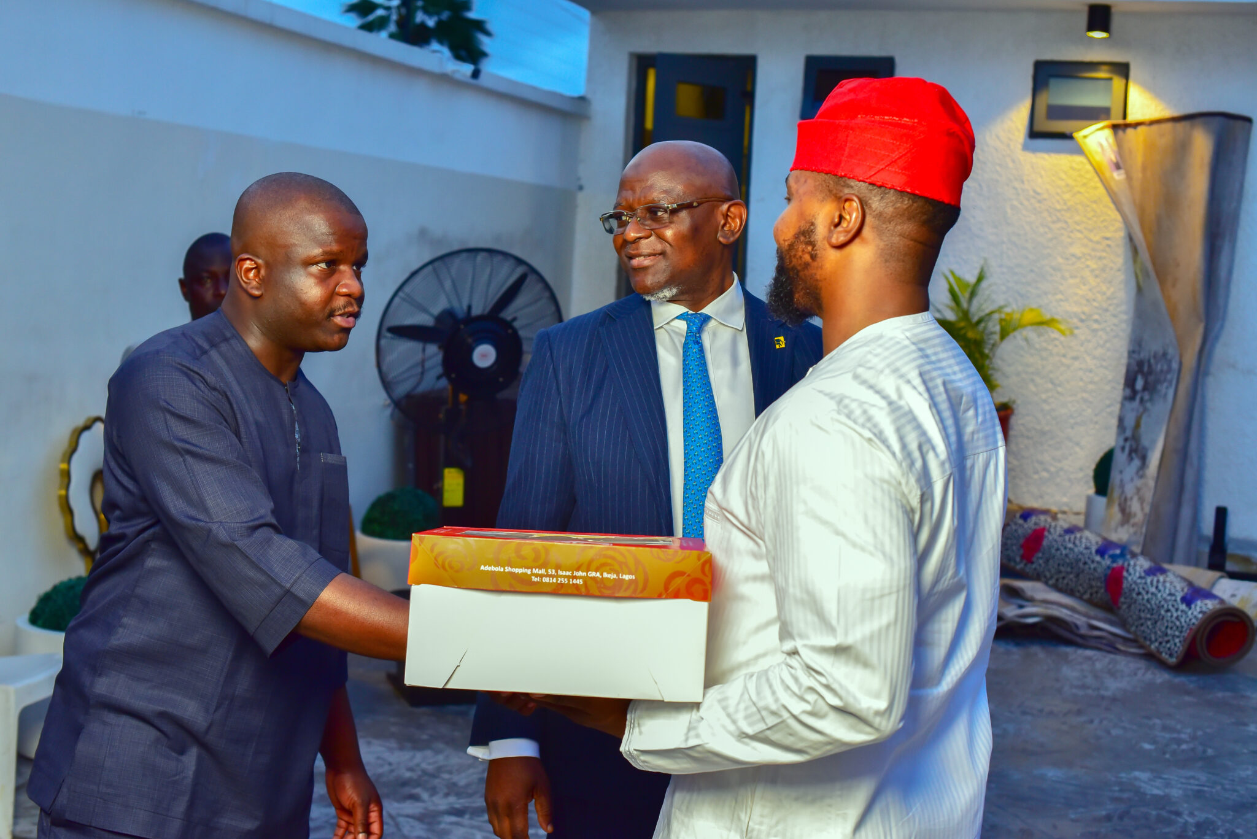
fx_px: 1746
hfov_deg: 39.6
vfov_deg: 27.0
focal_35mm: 50
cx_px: 628
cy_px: 420
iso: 1250
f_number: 5.6
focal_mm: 50
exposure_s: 1/125
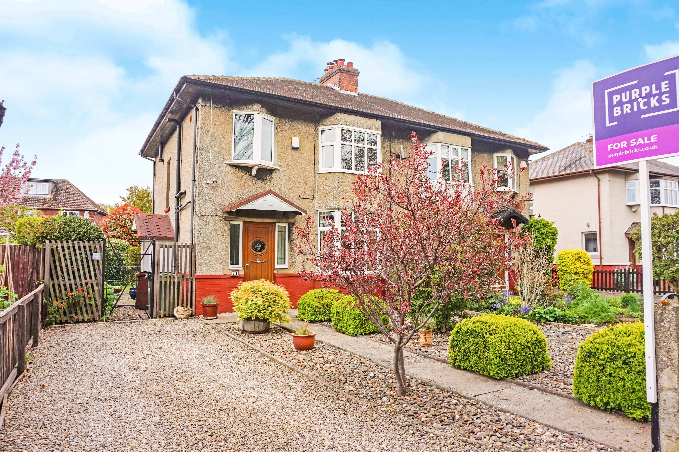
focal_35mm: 24
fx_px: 452
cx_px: 340
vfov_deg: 53.1
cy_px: 226
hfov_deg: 73.8
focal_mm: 16
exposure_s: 1/80
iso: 100
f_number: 9
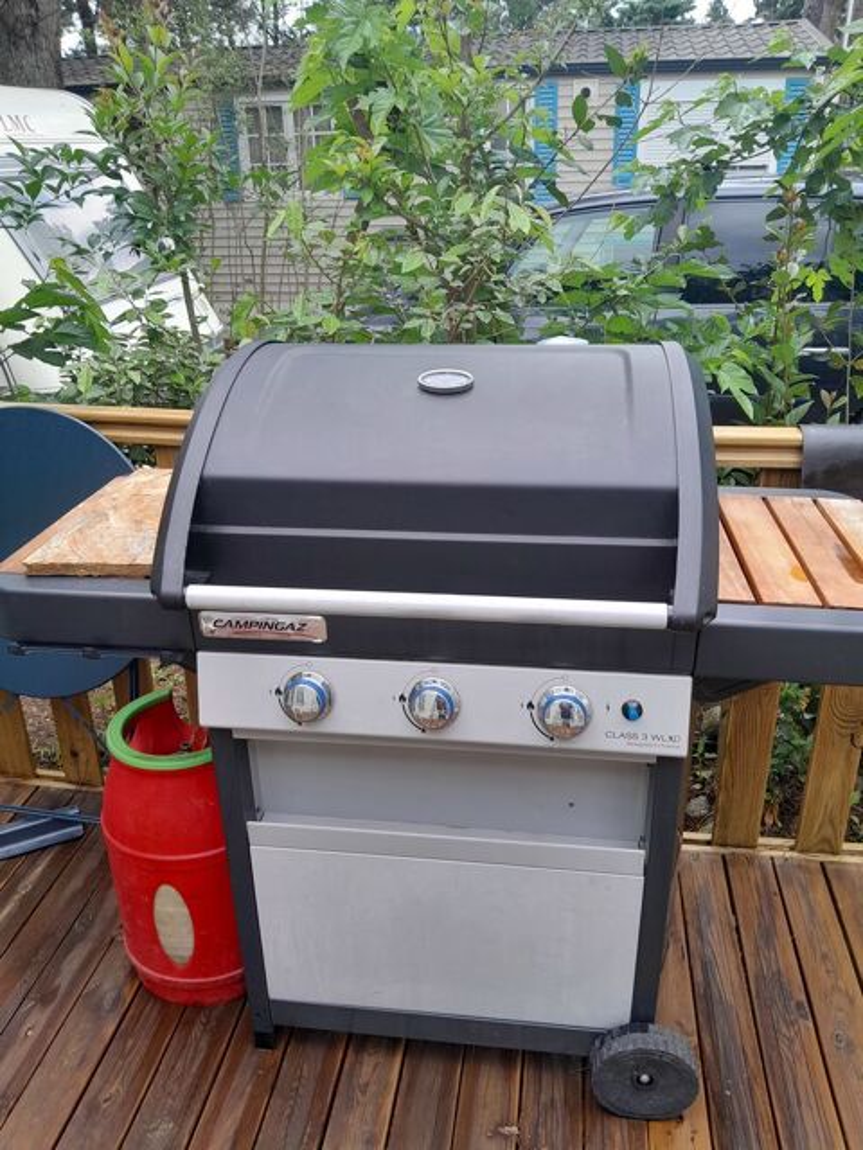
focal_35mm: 26
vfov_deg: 67.3
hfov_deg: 53.1
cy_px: 575
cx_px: 432
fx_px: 864
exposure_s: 1/100
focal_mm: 3.98
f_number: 1.8
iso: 40
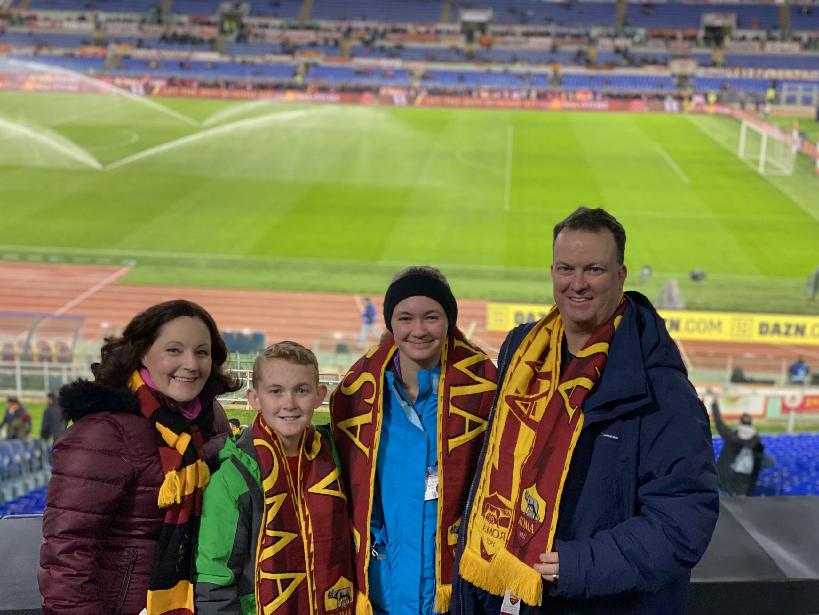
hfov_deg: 36.8
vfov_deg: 28.0
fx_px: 1230
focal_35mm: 52
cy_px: 308
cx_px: 410
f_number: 2
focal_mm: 6
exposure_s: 1/122
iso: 125
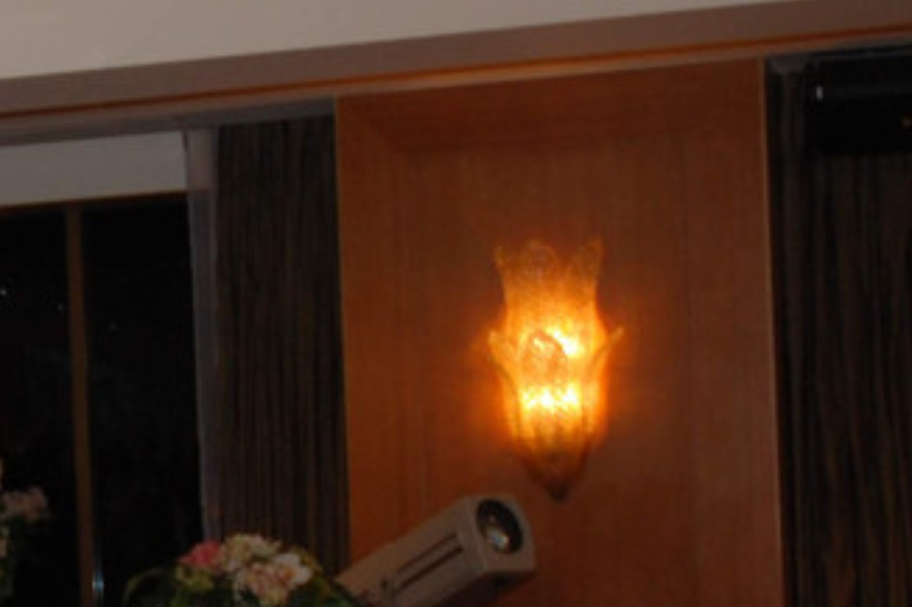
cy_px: 649
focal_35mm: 160
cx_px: -662
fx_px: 4047
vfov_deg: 8.5
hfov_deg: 12.0
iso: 320
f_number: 5
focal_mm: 29
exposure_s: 1/60
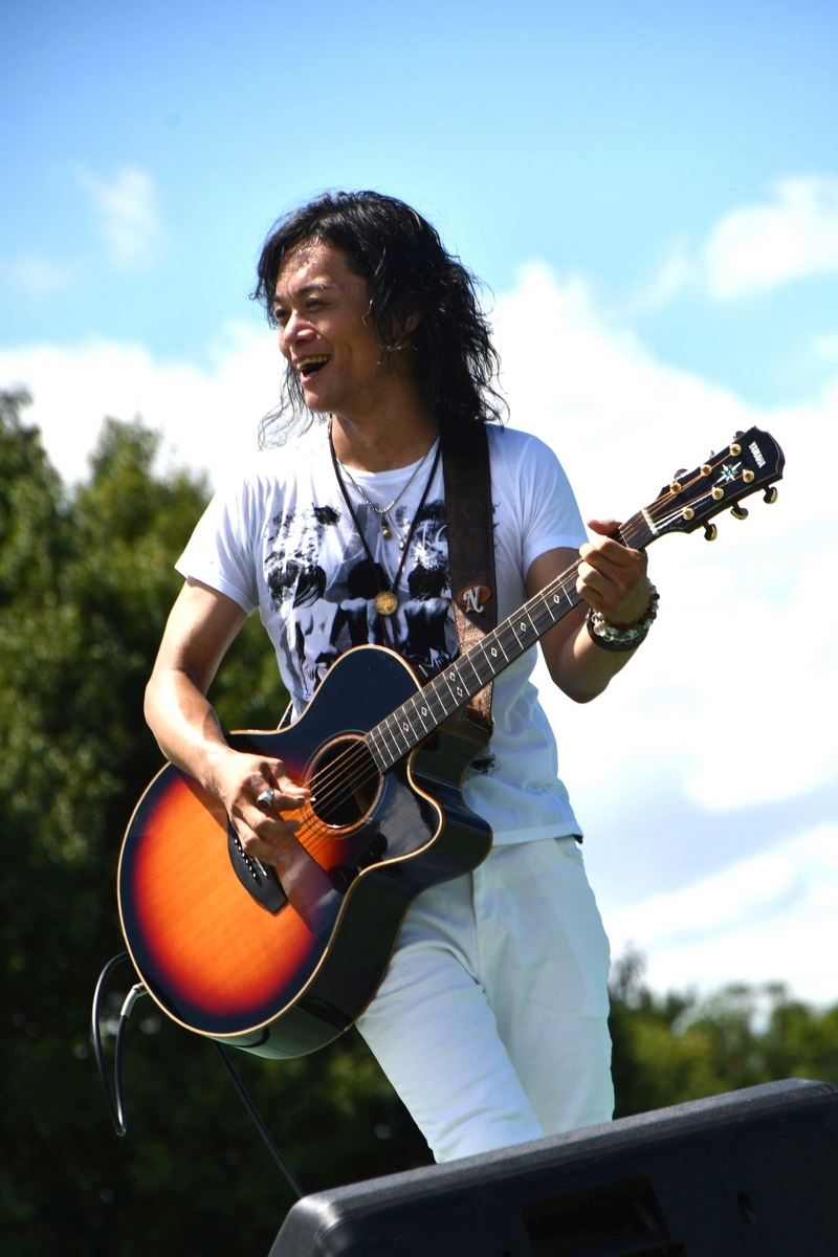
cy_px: 628
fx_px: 8624
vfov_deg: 8.3
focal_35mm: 247
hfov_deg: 5.6
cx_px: 419
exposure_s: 1/500
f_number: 8
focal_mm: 165
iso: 110
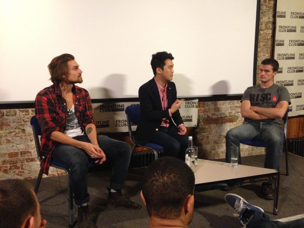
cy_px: 114
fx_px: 290
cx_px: 152
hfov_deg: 55.4
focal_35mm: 33
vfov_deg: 42.9
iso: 640
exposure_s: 1/15
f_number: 2.4
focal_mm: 4.13
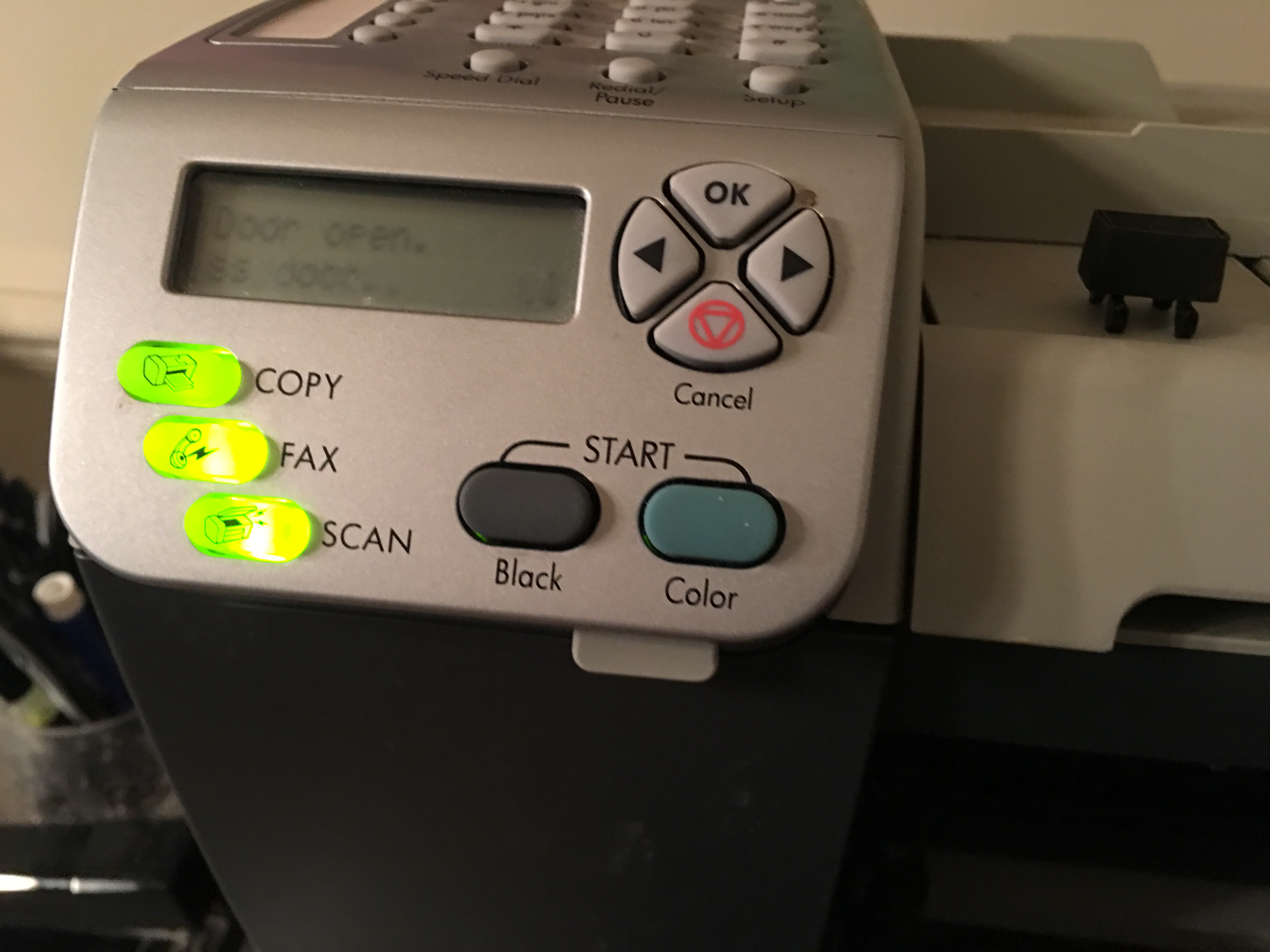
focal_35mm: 29
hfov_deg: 61.7
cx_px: 635
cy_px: 476
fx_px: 1064
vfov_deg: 48.2
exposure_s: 1/4
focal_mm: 4.15
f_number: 2.2
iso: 64
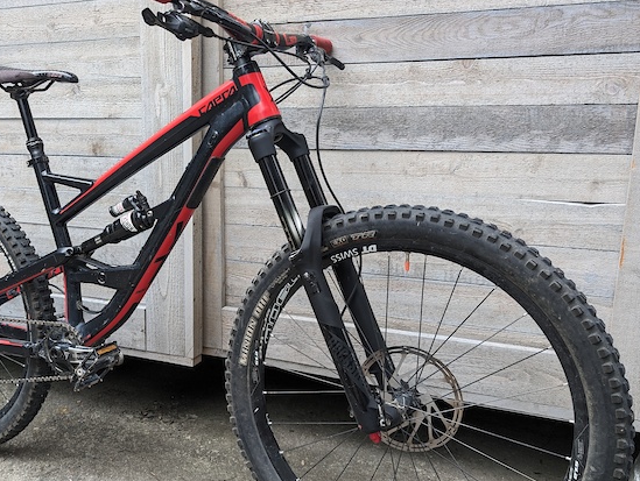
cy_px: 276
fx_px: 648
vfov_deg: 40.7
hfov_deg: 51.9
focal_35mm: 35
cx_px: 232
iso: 19
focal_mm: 6.9
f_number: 1.68
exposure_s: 1/45.1
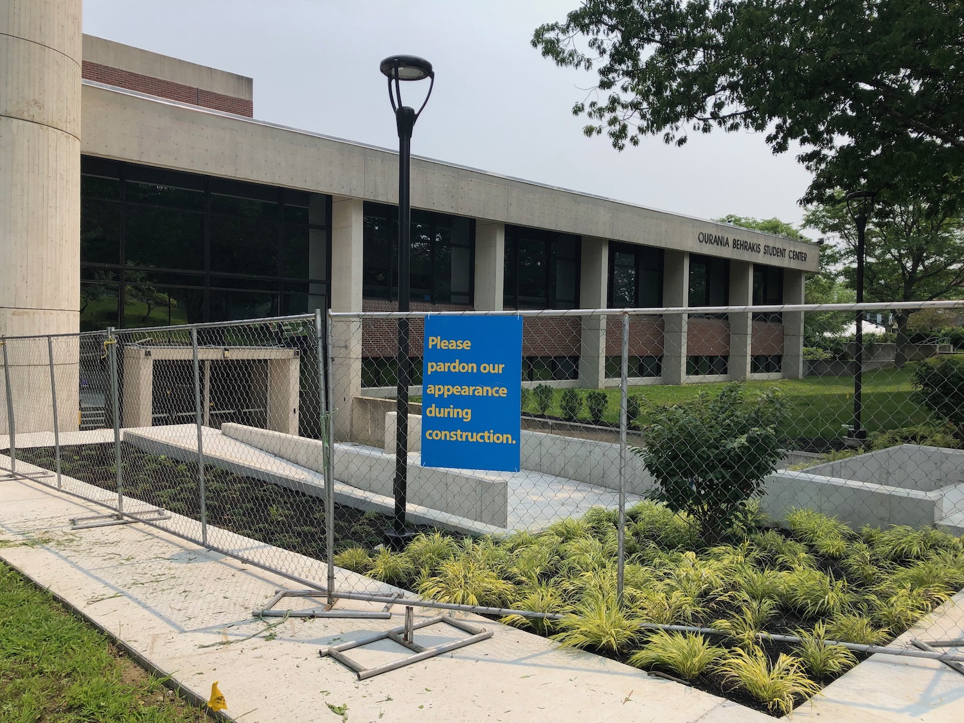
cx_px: 482
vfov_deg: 49.7
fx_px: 780
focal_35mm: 28
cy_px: 362
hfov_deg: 63.4
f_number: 1.8
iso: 20
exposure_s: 1/1919
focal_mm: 3.99
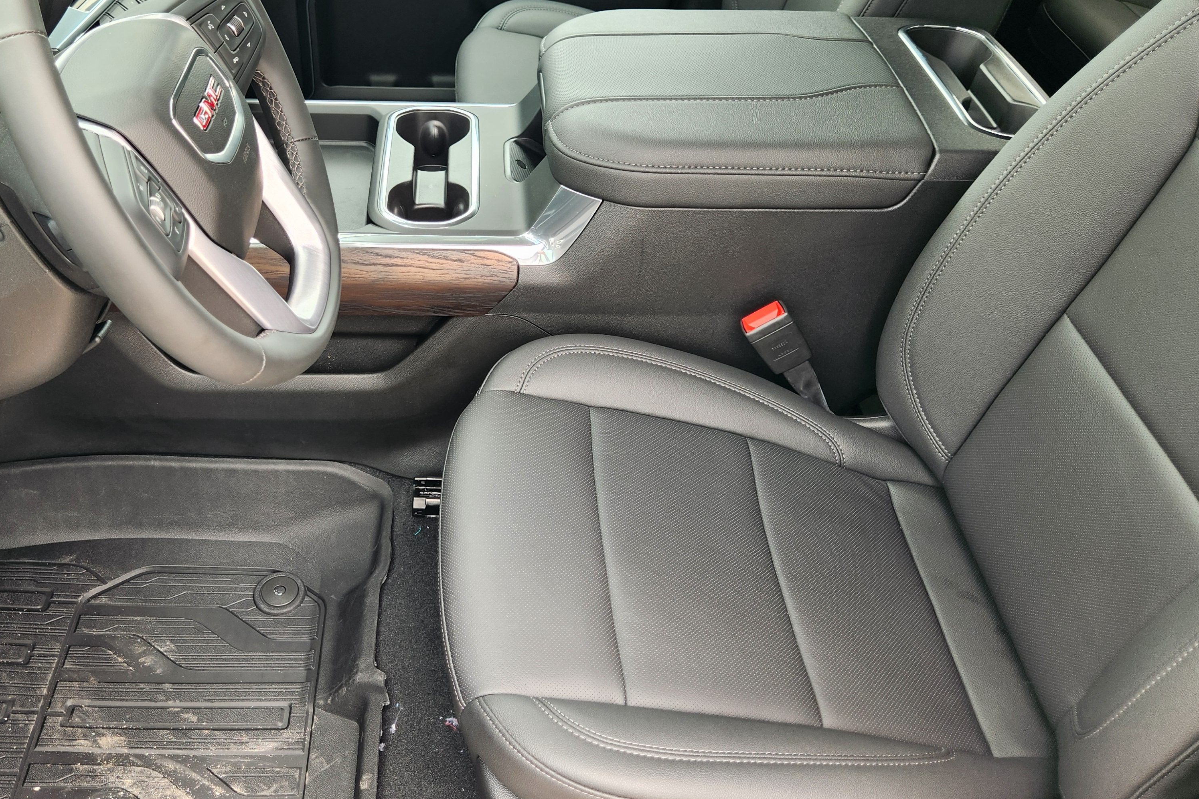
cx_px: 432
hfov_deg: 57.8
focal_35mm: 32
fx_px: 1066
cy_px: 332
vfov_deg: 41.0
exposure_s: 1/180
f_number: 1.8
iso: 64
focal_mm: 5.4
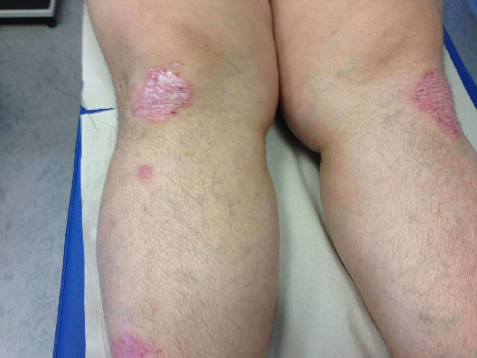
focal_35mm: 33
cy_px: 179
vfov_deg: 42.9
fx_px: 455
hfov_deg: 55.4
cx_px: 238
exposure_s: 1/20
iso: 50
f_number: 2.4
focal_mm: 4.12
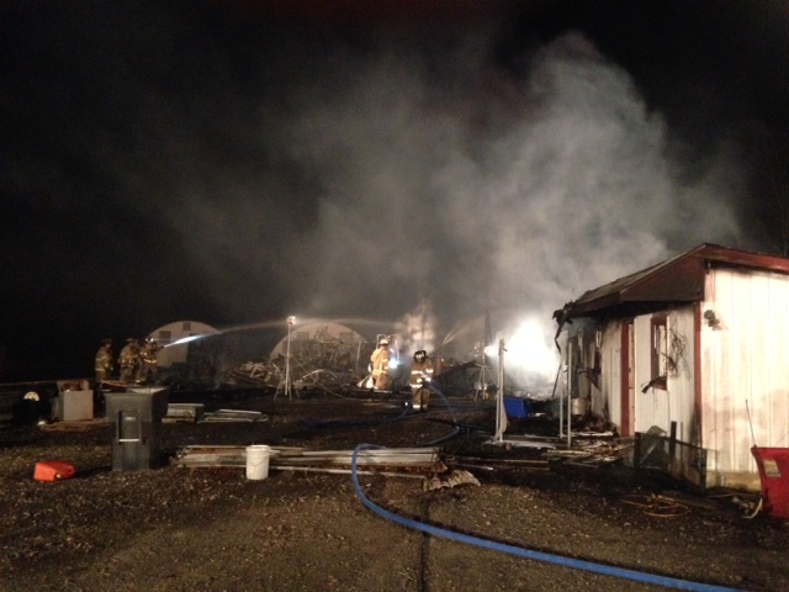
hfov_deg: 55.4
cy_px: 296
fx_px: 752
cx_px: 394
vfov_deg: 42.9
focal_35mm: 33
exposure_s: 1/15
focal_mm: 4.12
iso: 800
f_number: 2.4
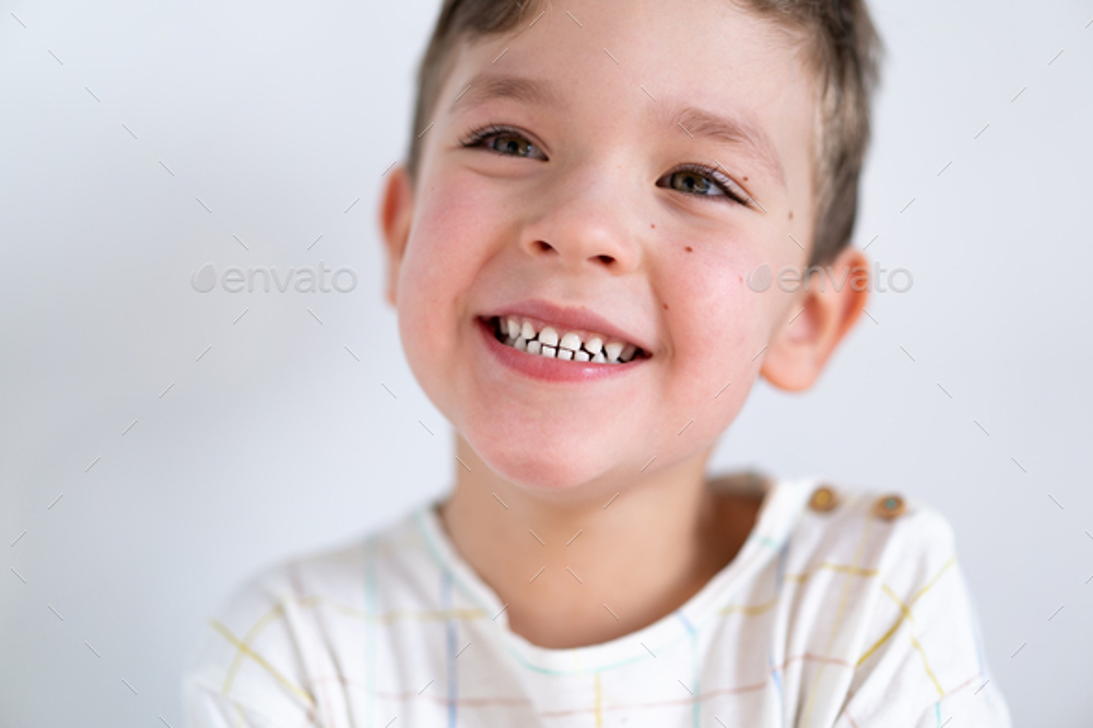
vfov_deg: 24.6
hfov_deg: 36.3
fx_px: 1669
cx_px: 546
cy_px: 364
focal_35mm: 55
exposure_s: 1/320
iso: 100
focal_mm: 55
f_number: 1.8
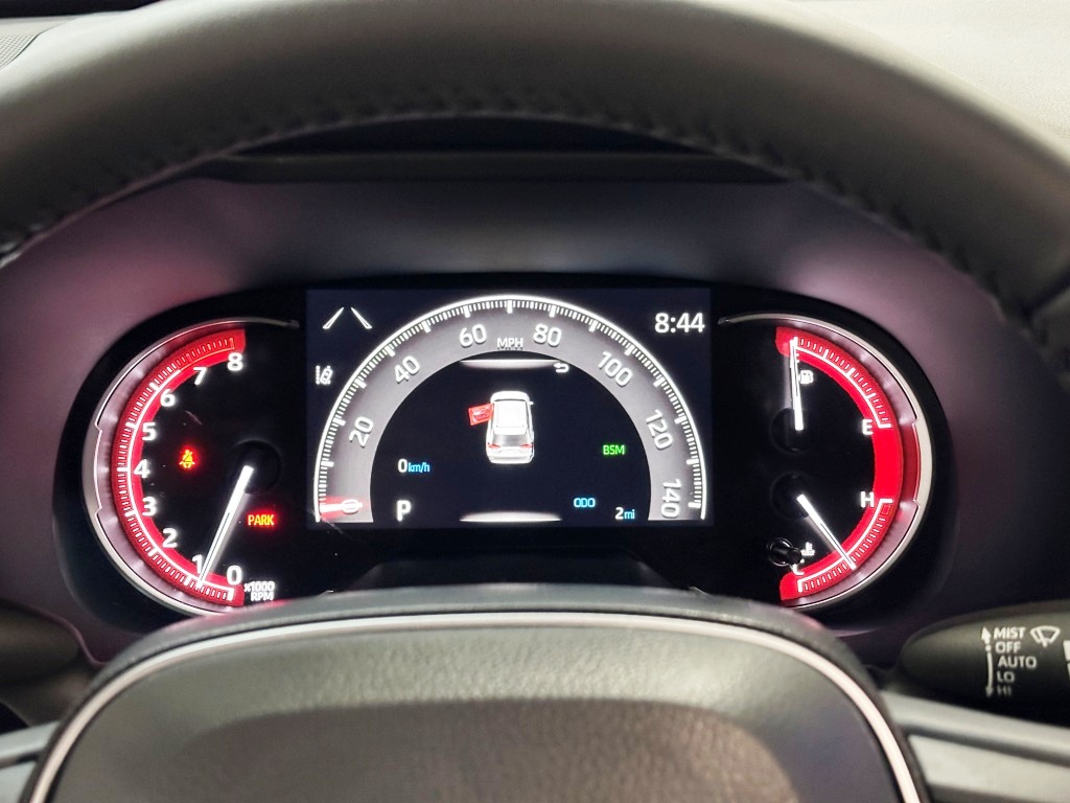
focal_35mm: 48
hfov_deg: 39.7
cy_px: 402
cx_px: 535
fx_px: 1484
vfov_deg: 30.3
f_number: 1.78
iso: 640
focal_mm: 6.86
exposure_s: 1/30
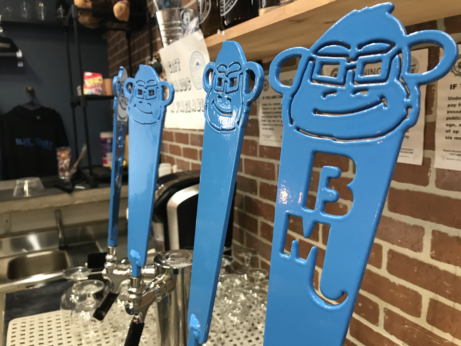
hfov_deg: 63.4
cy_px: 173
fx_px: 373
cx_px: 230
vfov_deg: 49.7
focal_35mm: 28
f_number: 1.8
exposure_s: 1/17
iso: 40
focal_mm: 3.99
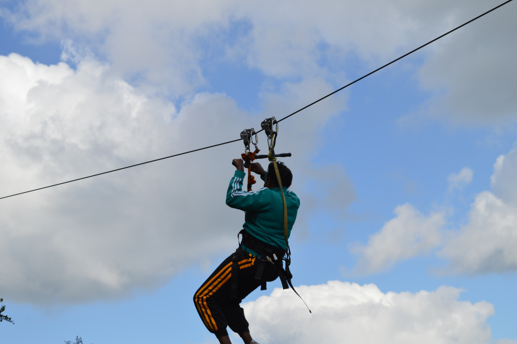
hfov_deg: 24.6
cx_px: 258
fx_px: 1184
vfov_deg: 16.5
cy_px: 172
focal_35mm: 82
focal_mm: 55
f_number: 9
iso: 100
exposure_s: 1/320
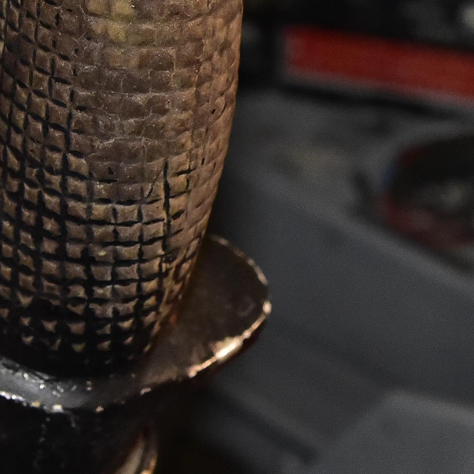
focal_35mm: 213
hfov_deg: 8.2
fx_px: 3300
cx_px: 201
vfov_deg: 8.2
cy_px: -40
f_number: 7.1
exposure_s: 1/30
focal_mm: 48
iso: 3200
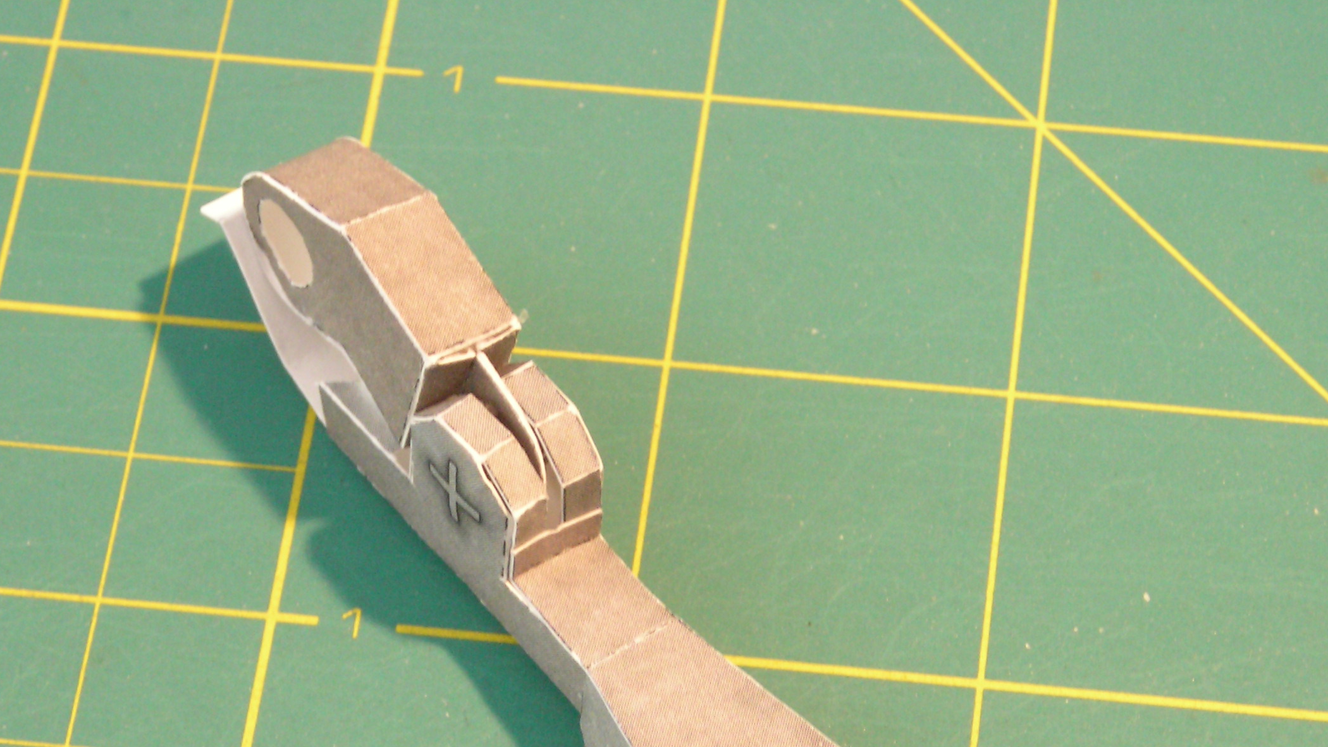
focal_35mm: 156
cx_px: 547
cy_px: 602
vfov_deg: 7.8
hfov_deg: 13.8
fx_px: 5493
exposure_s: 1/4
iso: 180
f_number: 5.3
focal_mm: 19.2
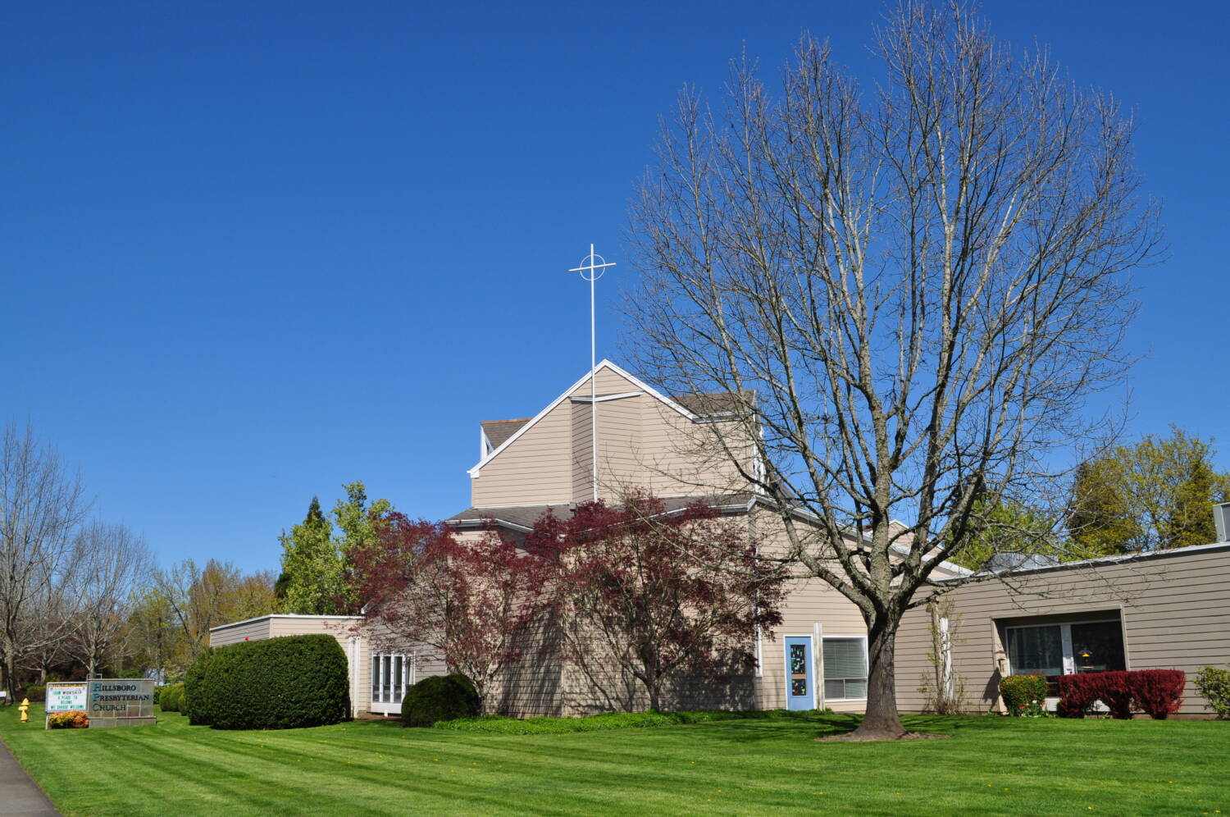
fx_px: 1126
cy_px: 408
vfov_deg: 39.9
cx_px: 615
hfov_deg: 57.3
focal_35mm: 33
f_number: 11
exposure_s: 1/500
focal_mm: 22
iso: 200
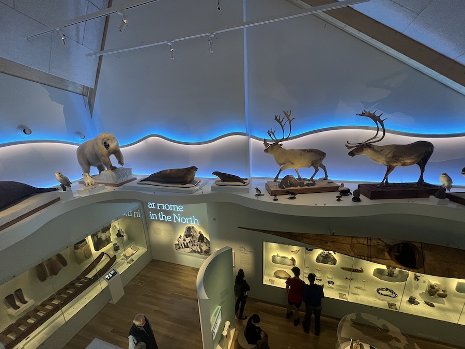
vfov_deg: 89.9
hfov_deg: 106.2
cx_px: 232
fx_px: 175
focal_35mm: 13
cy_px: 174
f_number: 1.8
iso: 250
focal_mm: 1.57
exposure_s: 1/59
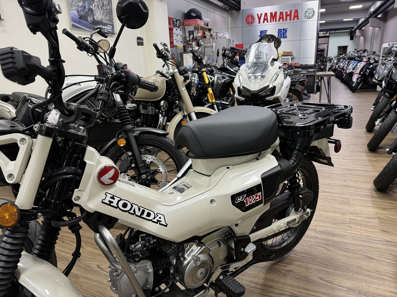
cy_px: 148
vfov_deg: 56.8
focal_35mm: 24
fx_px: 275
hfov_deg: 71.6
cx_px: 198
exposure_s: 1/60
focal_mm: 6.76
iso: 200
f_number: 1.78
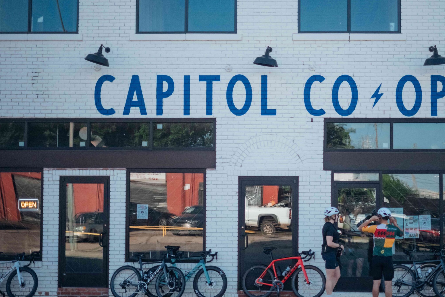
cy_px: 157
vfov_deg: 20.3
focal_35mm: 67
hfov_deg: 30.0
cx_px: 272
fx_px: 828
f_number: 1.4
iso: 1600
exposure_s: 1/32000
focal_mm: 35
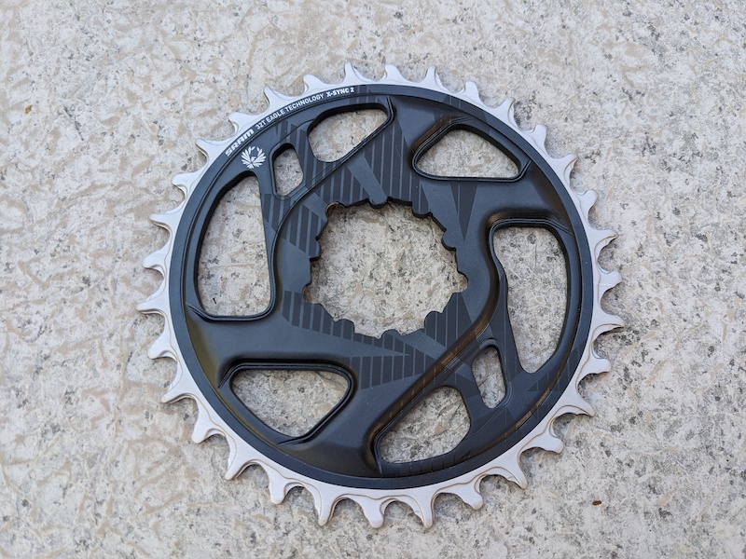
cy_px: 280
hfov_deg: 65.3
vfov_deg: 51.4
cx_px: 373
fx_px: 582
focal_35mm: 27
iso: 55
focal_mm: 4.38
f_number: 1.73
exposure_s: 1/88.3
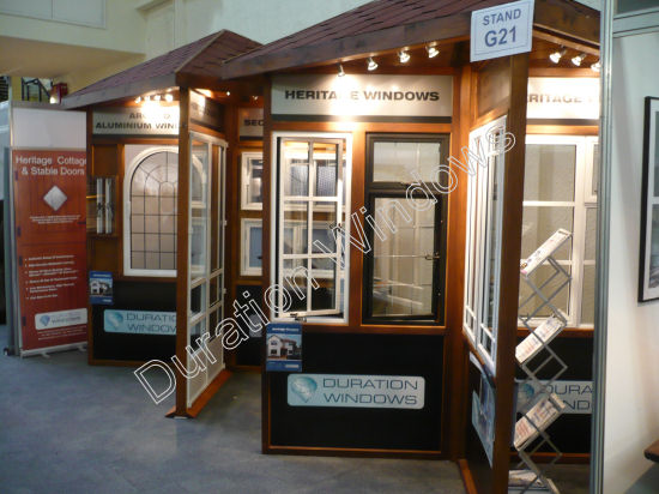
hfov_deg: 52.6
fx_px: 666
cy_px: 247
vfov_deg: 40.7
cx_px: 330
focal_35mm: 35
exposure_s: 1/10
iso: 200
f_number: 2.8
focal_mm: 5.8
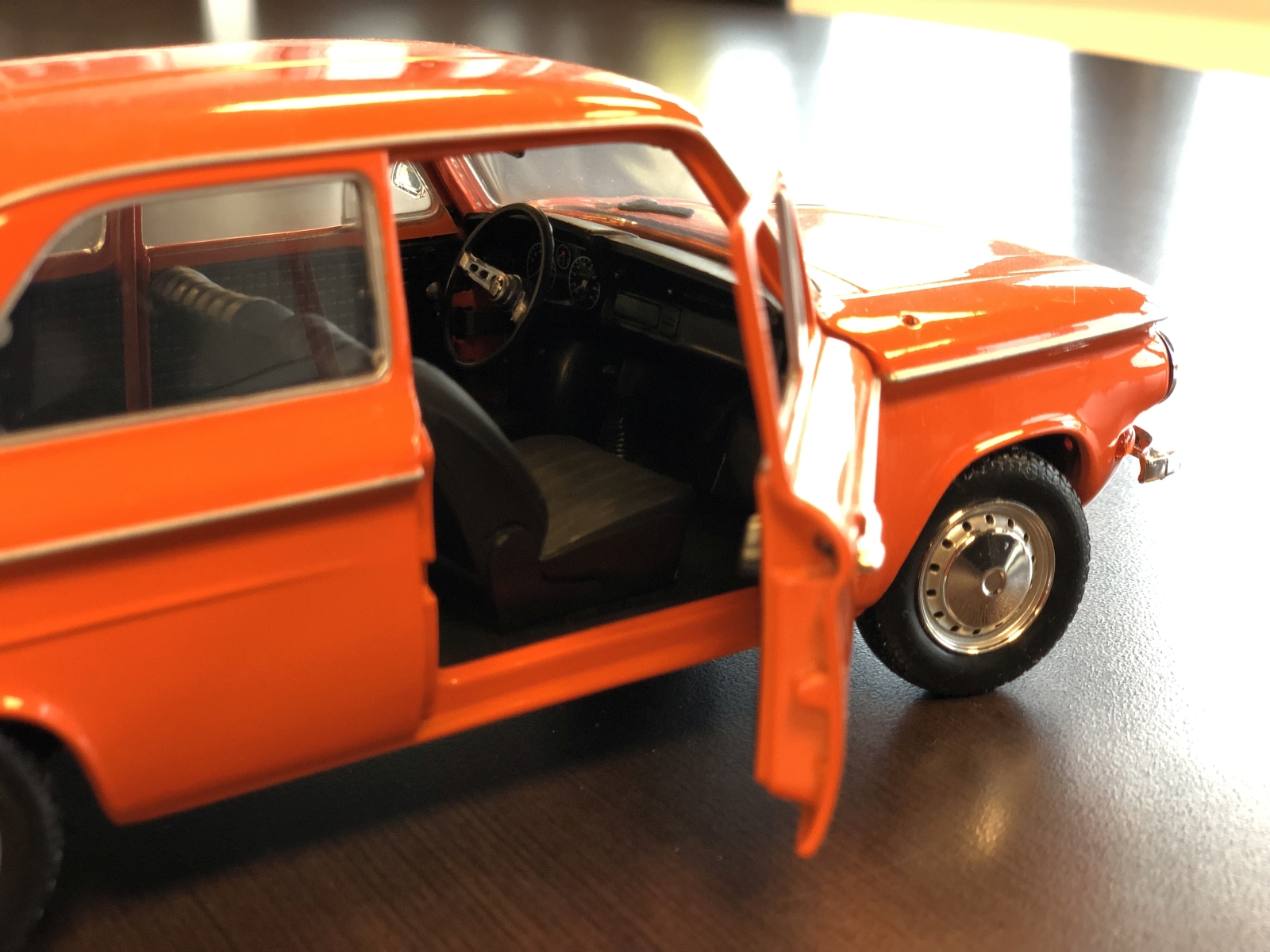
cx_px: 635
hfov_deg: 36.8
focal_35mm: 52
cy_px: 476
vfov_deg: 28.0
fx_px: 1908
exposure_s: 1/24
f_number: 2.4
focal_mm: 6
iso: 125
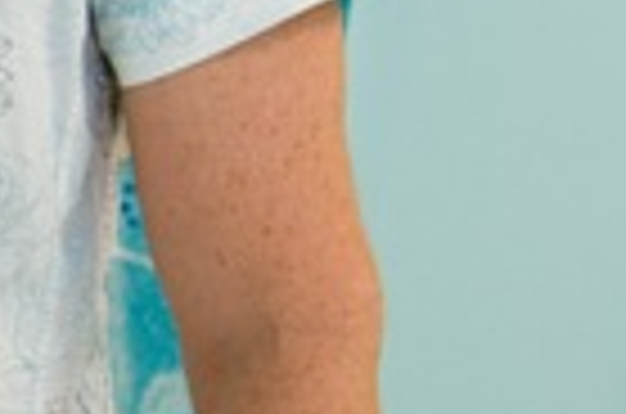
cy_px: 884
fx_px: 2897
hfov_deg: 10.9
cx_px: -736
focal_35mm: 167
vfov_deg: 7.8
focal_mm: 34
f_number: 8
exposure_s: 1/60
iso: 1000
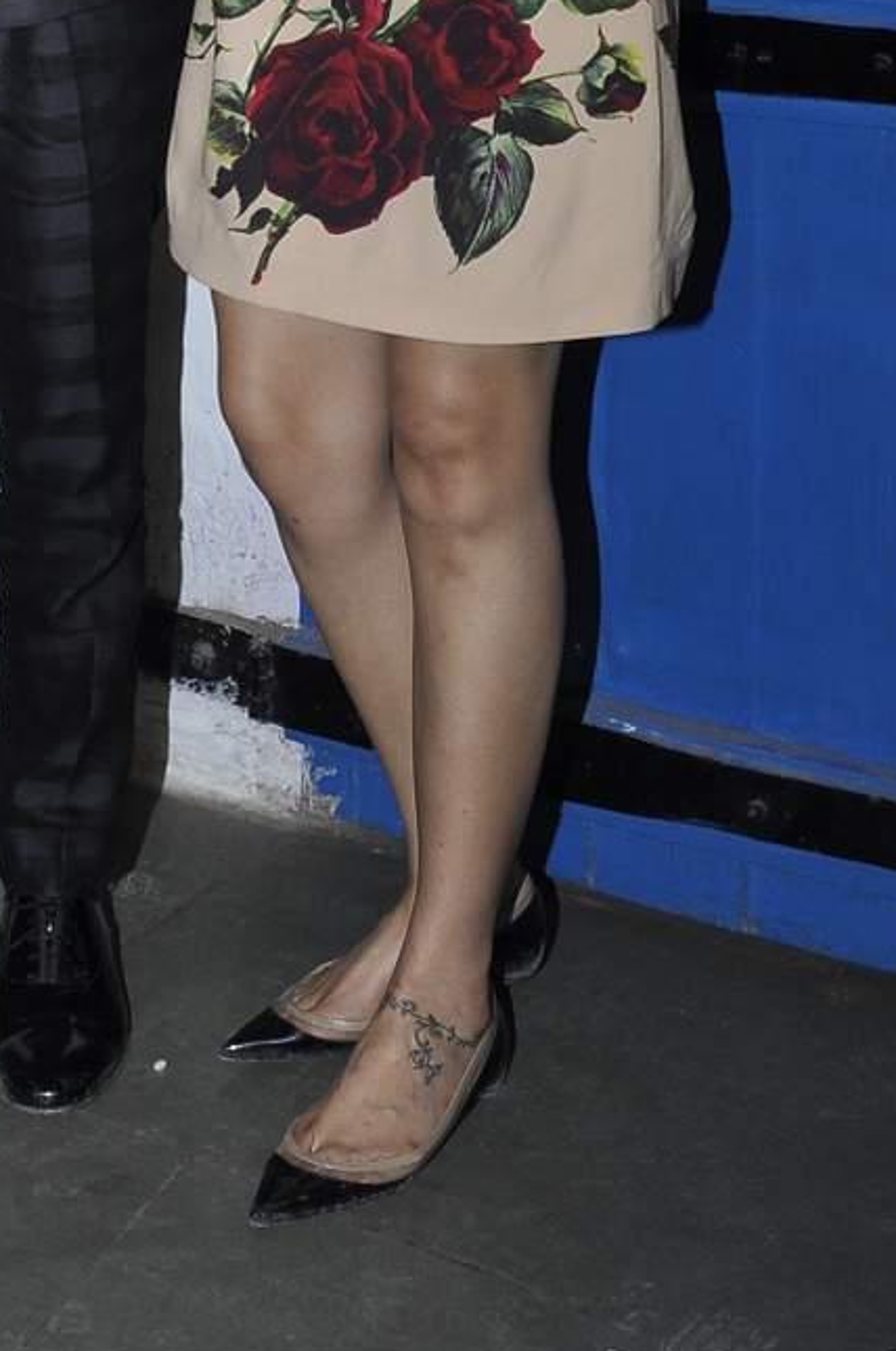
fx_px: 2509
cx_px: 219
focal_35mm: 67
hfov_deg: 20.1
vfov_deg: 27.2
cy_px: -195
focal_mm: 18
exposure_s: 1/100
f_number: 5.6
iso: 400
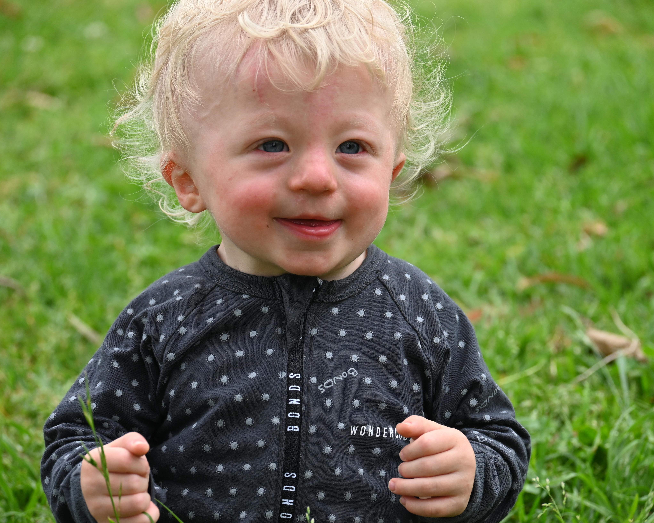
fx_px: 3678
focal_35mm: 190
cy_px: 260
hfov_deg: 10.2
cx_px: 329
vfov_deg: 8.1
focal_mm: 110
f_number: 5
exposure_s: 1/250
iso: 320
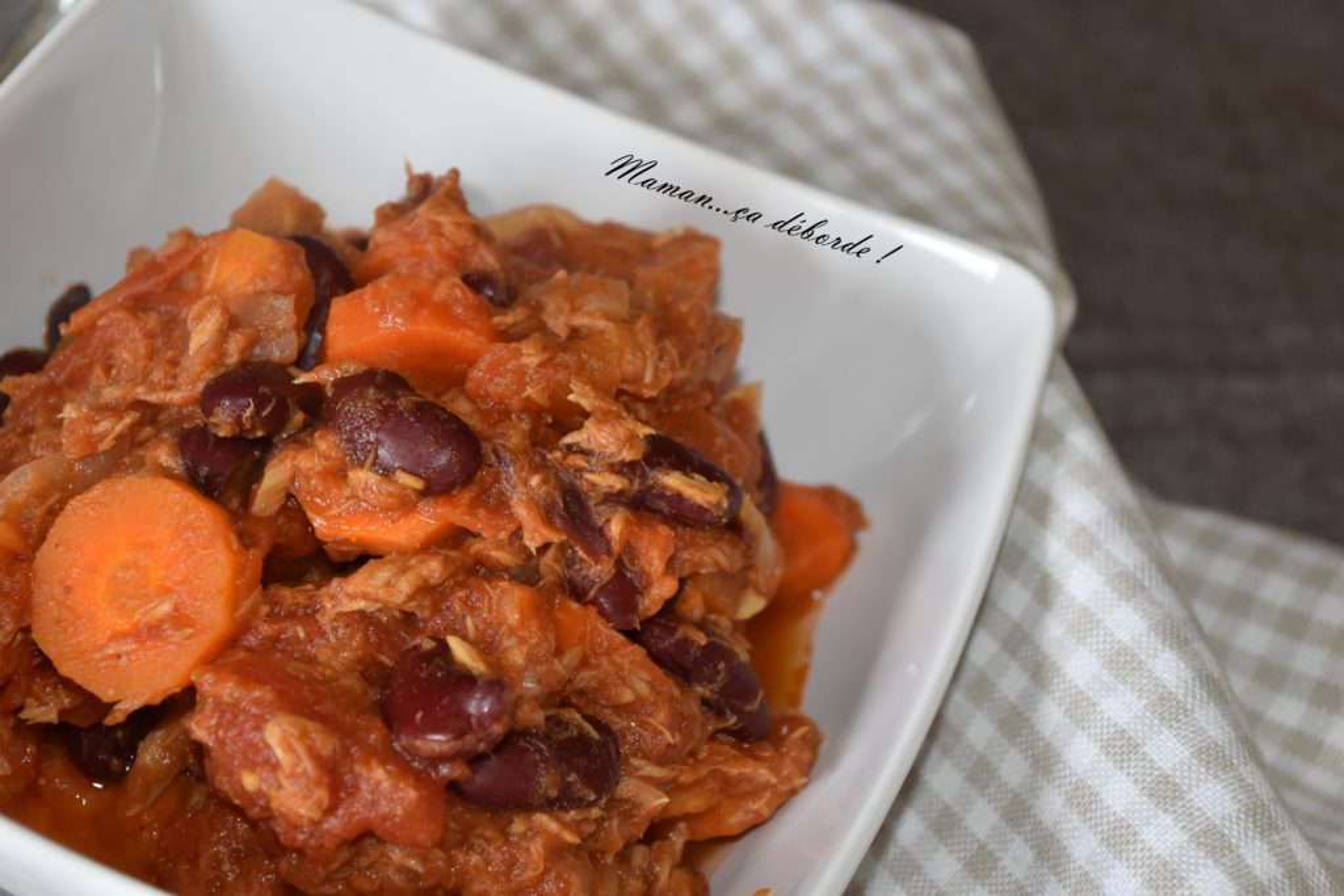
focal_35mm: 82
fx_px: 3080
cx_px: 672
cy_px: 448
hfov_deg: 24.6
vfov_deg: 16.6
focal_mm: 55
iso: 800
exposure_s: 1/80
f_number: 5.6
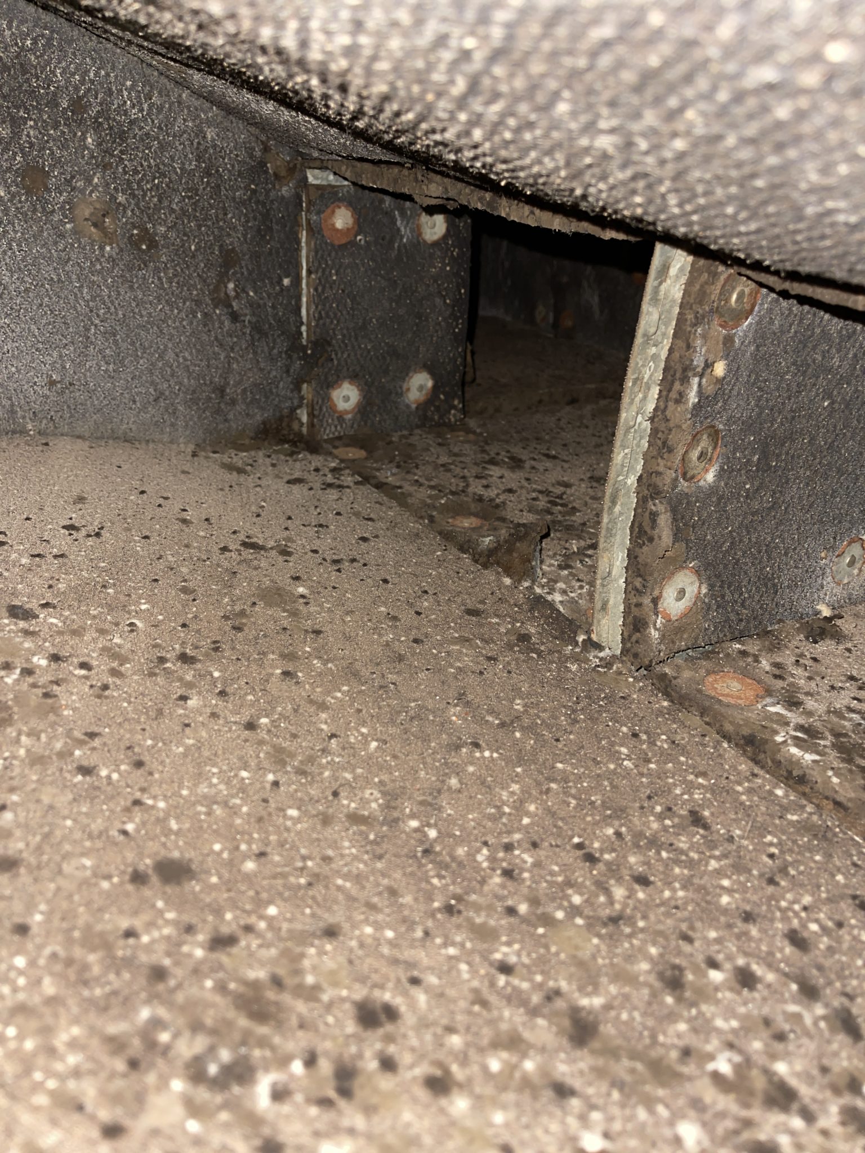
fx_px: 866
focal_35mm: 26
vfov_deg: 67.3
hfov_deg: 53.1
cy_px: 576
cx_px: 432
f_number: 1.6
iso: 32
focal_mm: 5.1
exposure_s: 1/4
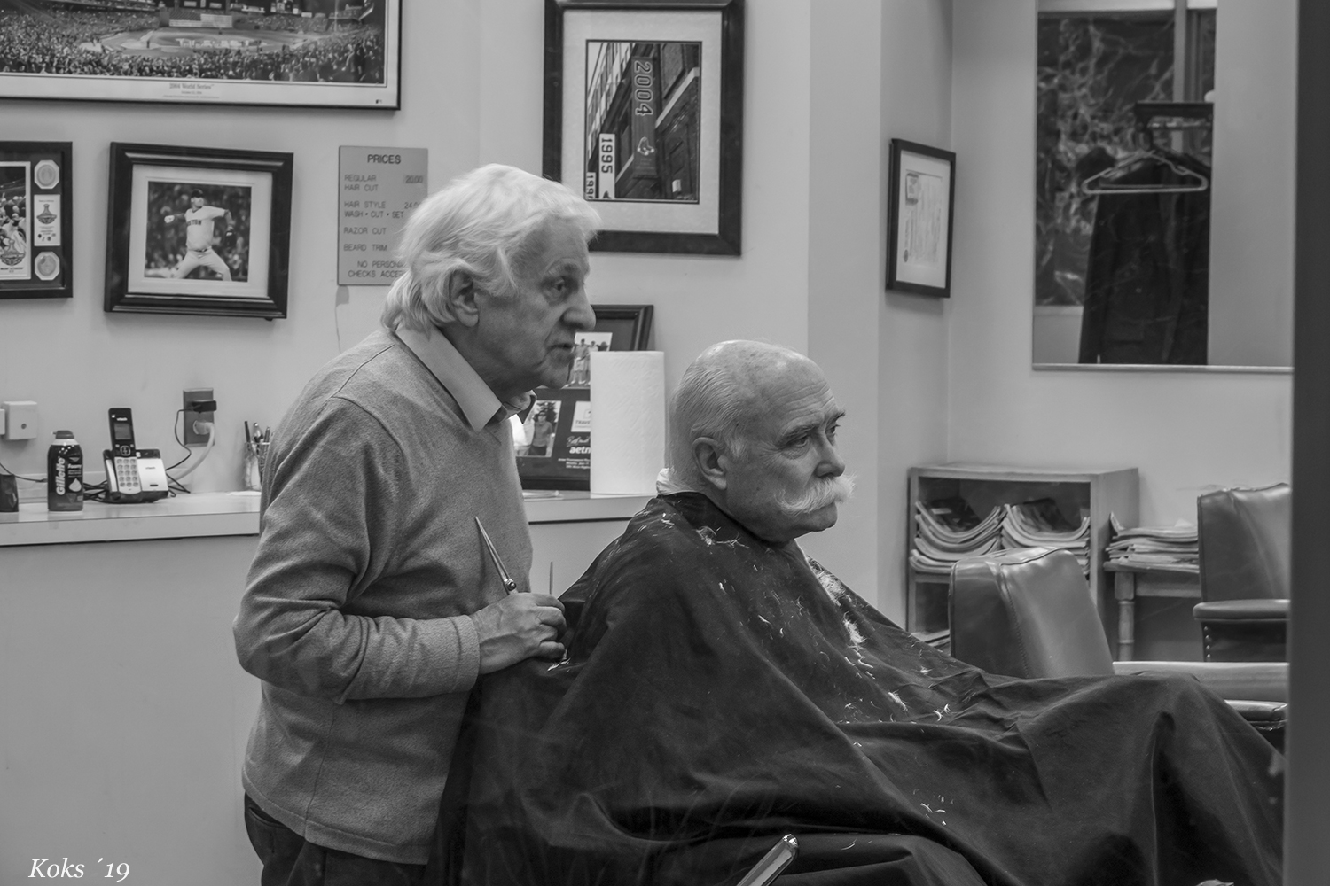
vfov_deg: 10.8
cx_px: 665
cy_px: 443
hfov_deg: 16.1
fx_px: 4692
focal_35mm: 127
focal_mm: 46.41
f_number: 5.6
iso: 400
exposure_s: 1/10
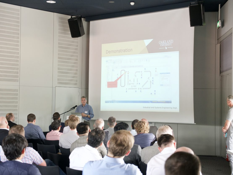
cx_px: 116
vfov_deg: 21.0
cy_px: 88
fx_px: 471
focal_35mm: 70
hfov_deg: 27.8
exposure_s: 1/80
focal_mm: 35
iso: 500
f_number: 2.8
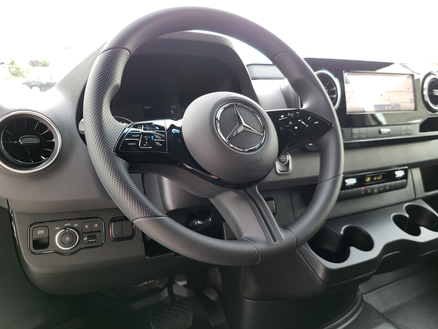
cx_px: 219
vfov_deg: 53.1
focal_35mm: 26
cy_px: 164
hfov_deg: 67.3
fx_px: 329
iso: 250
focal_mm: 5.4
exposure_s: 1/120
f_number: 1.8
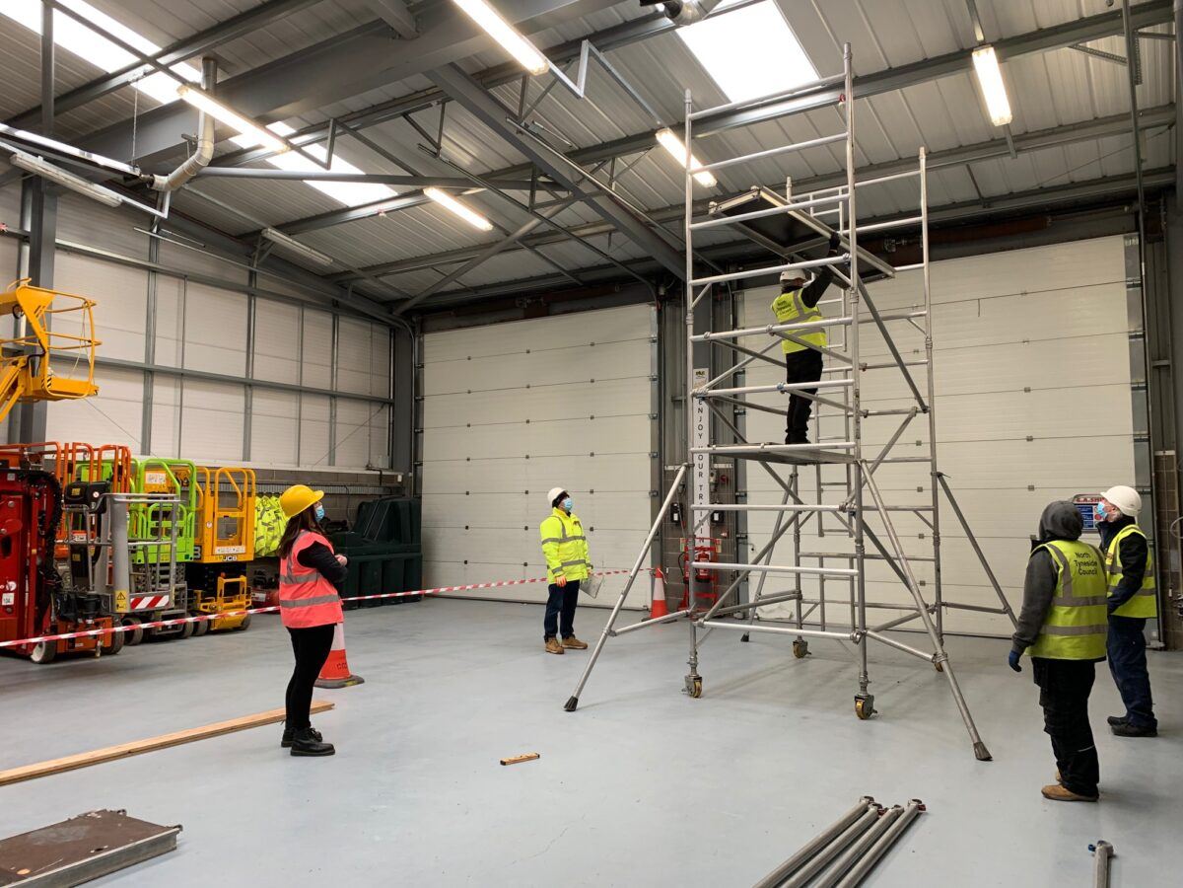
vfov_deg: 53.1
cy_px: 444
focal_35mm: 26
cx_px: 592
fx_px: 889
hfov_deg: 67.3
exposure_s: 1/79
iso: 100
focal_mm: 4.25
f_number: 1.8
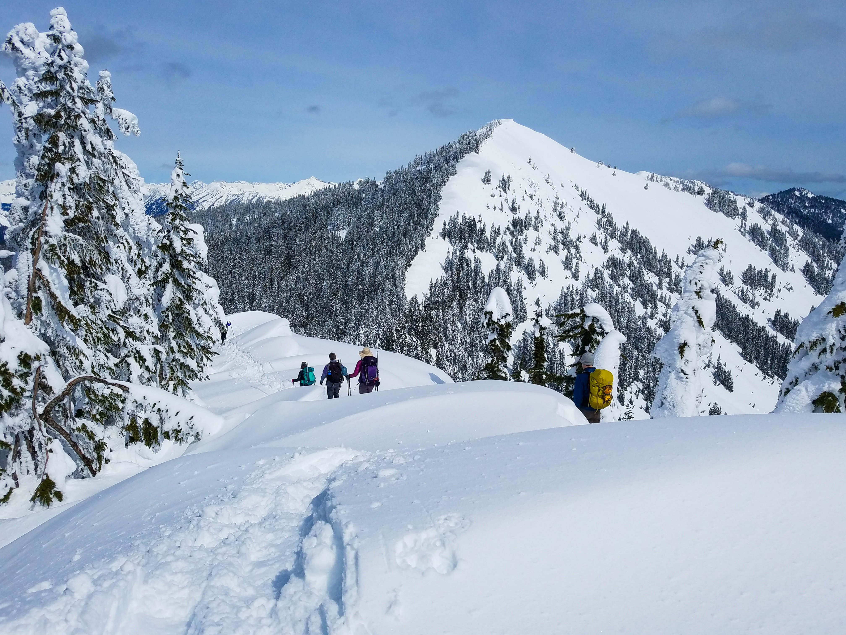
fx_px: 635
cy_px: 318
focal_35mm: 26
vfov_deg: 53.1
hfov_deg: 67.3
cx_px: 423
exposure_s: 1/9400
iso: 50
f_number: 1.7
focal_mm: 4.2
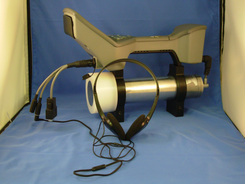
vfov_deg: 25.2
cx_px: 122
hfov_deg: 33.2
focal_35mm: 58
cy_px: 92
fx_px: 411
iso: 159
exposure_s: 1/16.5
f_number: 3.3
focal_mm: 9.5
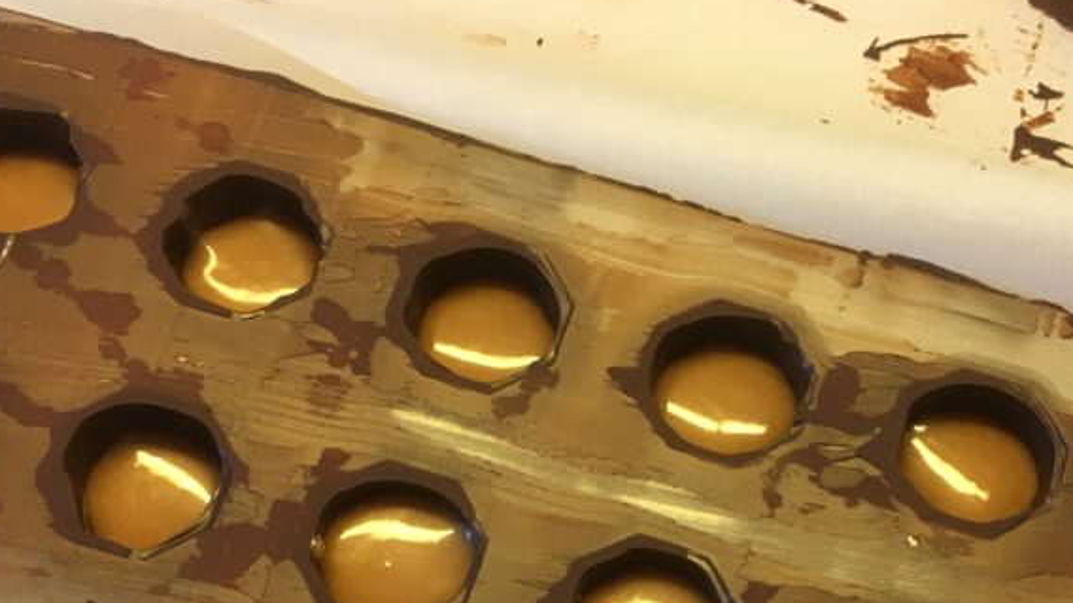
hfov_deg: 36.5
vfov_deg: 19.8
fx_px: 1621
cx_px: 642
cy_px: 715
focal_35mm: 57
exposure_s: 1/33
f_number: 2.2
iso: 40
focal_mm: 4.15
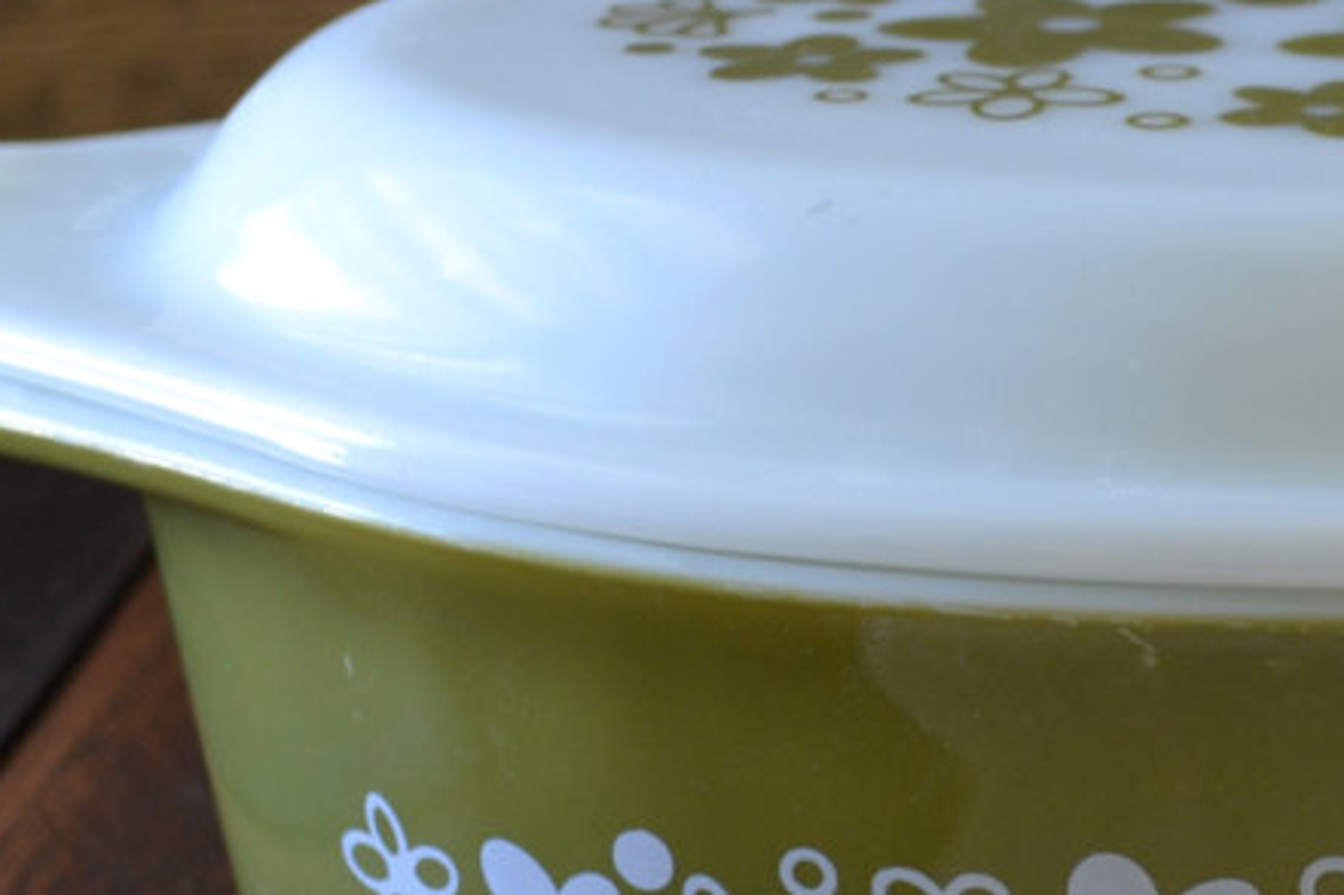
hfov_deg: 15.2
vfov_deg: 10.3
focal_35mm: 133
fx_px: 4963
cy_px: 486
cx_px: 1295
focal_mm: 26
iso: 400
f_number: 4.2
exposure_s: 1/30
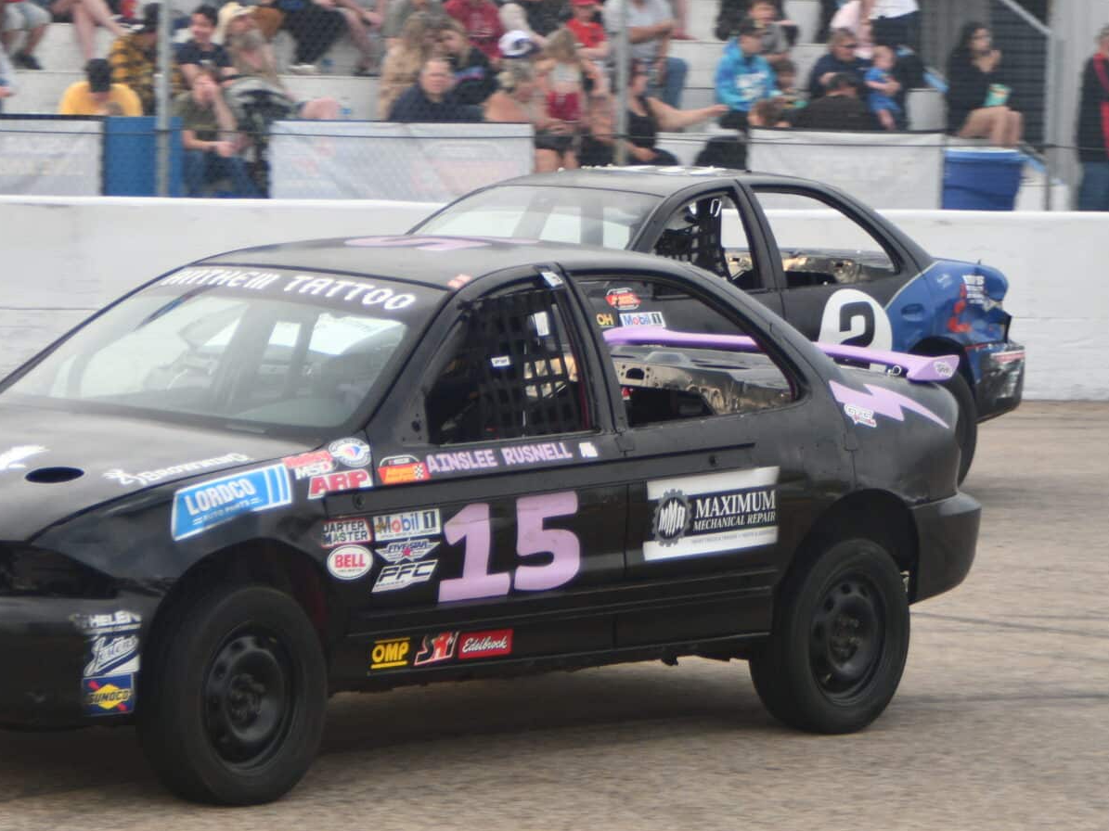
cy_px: 334
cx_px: 380
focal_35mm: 173
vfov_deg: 8.6
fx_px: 5542
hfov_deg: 11.4
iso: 500
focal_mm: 70
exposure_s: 1/500
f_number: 5
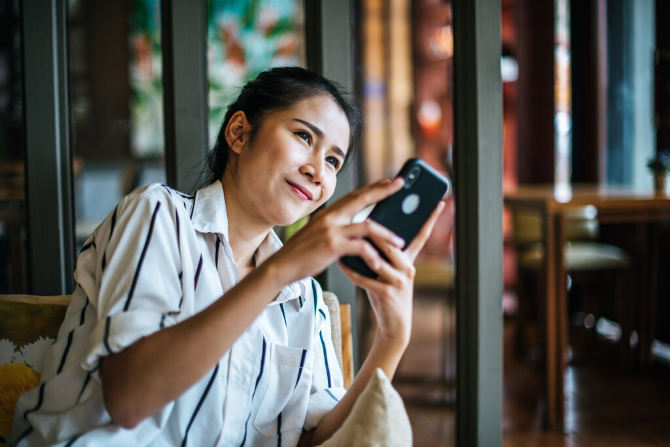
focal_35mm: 50
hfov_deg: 39.6
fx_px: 931
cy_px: 224
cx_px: 335
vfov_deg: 27.0
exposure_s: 1/320
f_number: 1.4
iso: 125
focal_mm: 50
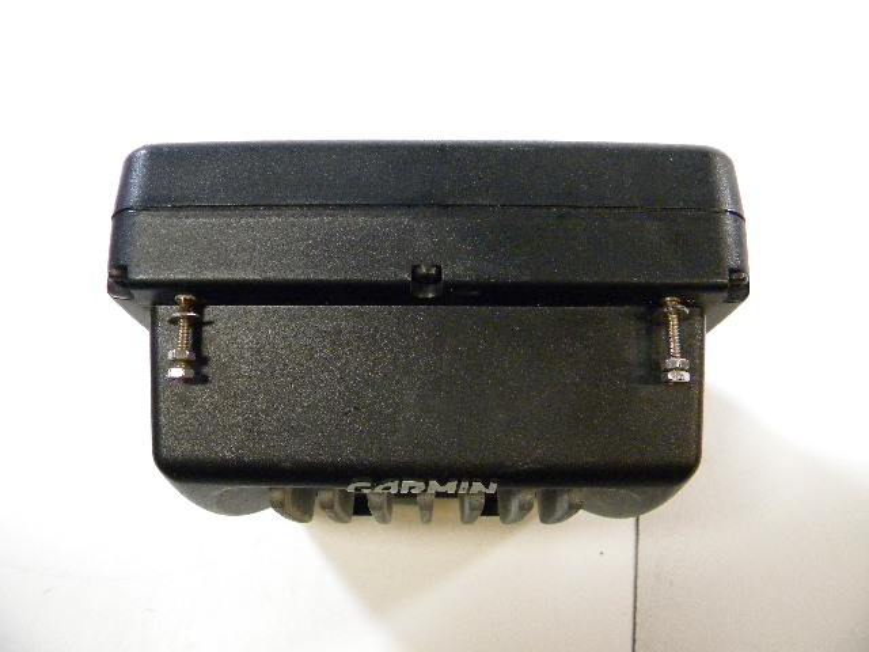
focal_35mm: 28
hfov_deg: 63.4
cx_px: 434
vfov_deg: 49.7
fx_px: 703
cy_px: 326
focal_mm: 5
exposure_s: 1/140
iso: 617
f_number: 3.5
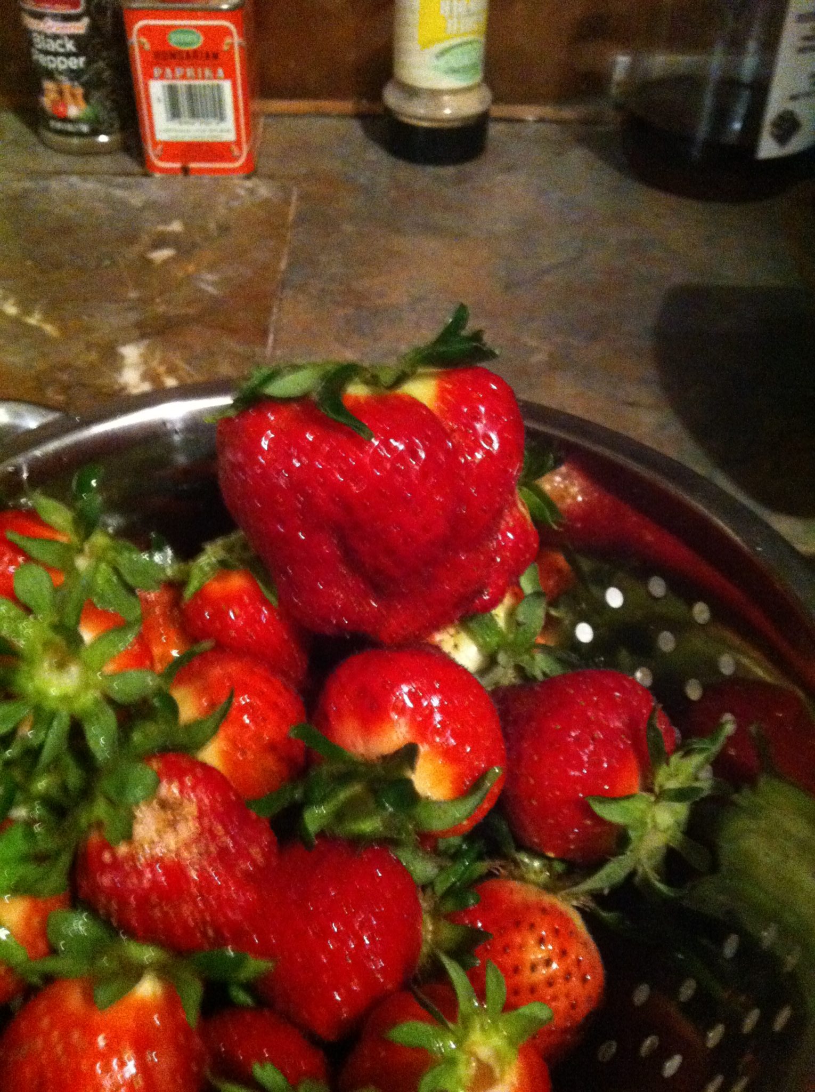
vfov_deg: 52.7
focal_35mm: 35
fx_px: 1101
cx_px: 408
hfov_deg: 40.6
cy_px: 546
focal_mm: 3.85
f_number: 2.8
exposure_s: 1/15
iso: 1000
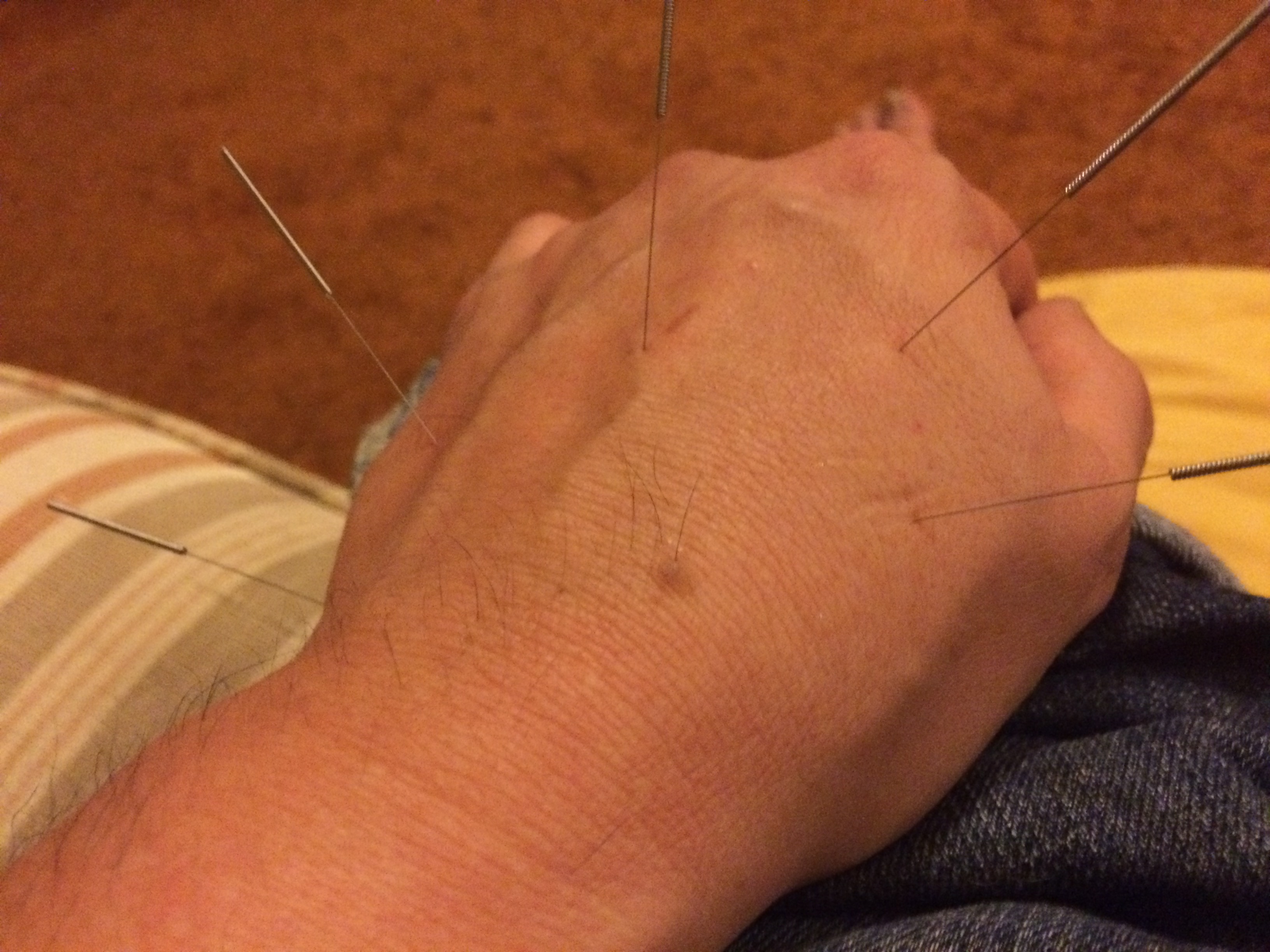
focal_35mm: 29
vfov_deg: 48.2
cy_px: 476
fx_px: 1064
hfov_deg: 61.7
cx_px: 635
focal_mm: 4.15
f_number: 2.2
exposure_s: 1/15
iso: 500
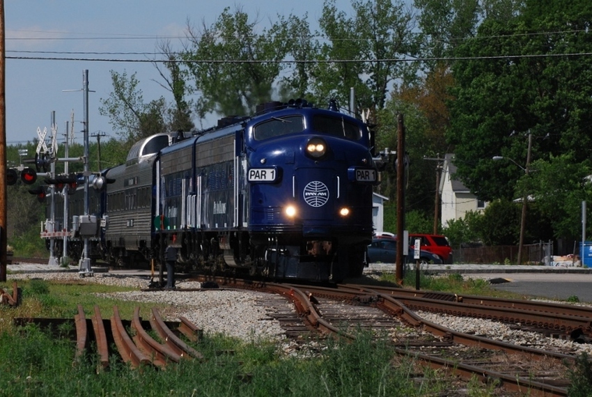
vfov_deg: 6.6
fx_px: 3459
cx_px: 296
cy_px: 198
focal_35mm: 210
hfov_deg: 9.8
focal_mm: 140
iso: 400
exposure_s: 1/1000
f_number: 11
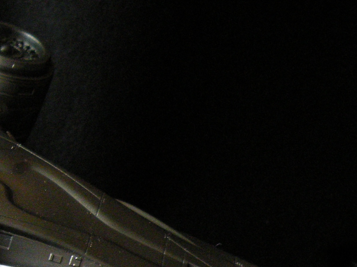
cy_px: 328
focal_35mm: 81
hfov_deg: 21.1
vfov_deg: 17.3
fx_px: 835
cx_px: -148
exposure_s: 1/60
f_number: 2.8
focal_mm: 4.7
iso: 292
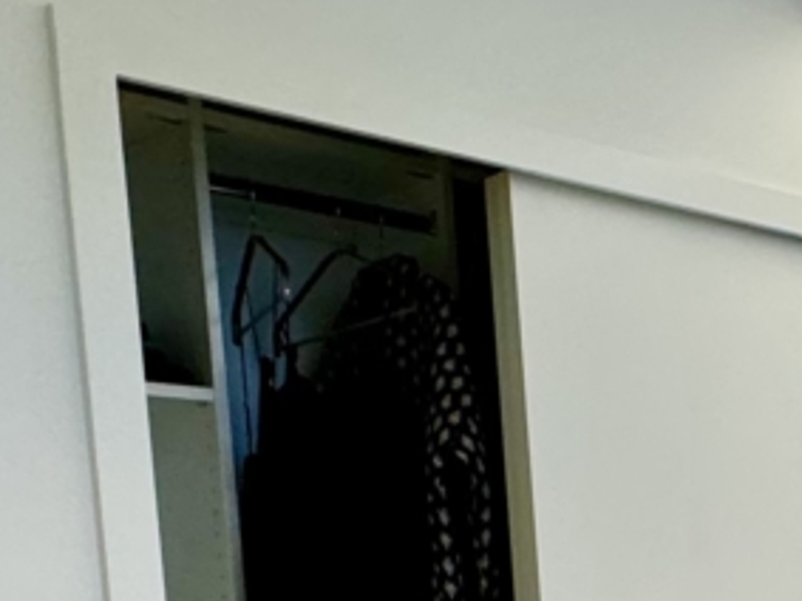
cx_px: 1165
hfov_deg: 21.8
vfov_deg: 17.6
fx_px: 1760
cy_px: 879
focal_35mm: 76
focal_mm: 2.22
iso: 250
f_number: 2.2
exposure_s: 1/120
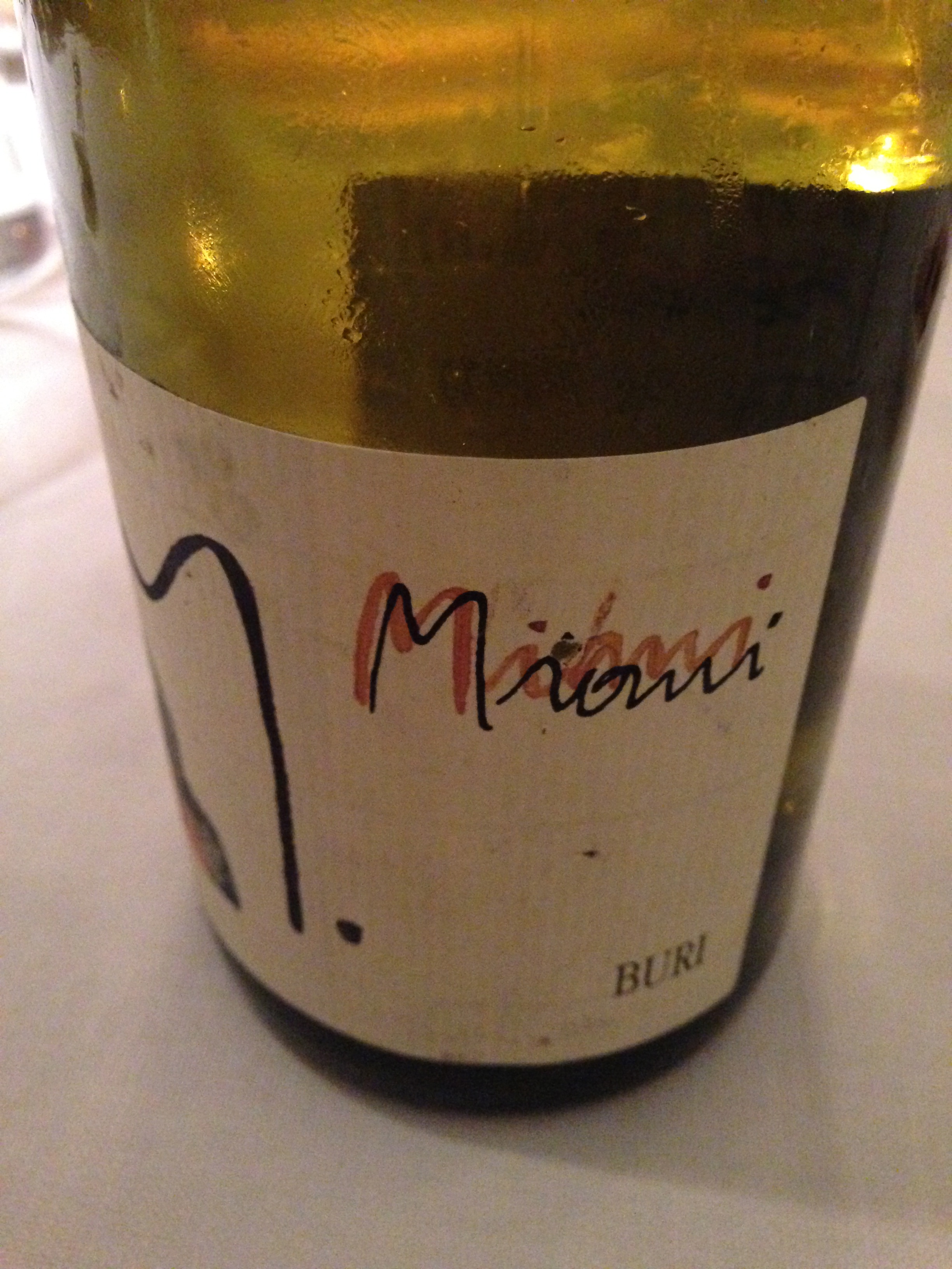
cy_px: 634
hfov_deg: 42.9
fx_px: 1210
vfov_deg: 55.4
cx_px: 476
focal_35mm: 33
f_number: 2.4
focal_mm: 4.12
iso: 800
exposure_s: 1/15
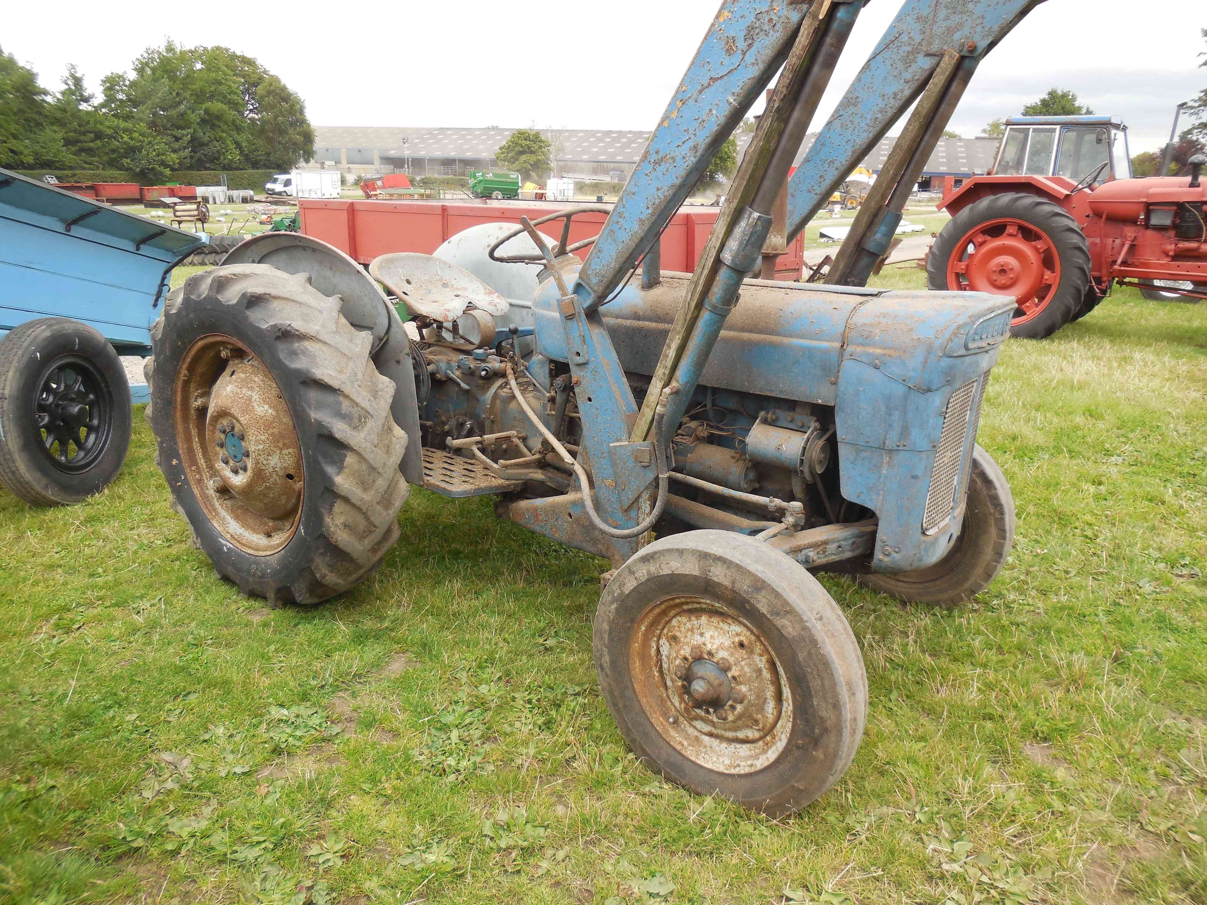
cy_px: 452
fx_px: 872
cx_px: 604
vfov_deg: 54.9
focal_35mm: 25
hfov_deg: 69.4
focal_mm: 4.5
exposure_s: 1/200
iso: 125
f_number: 3.1
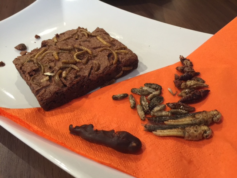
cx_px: 118
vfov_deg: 48.2
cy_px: 89
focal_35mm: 29
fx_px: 199
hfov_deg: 61.7
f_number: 2.2
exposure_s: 1/10
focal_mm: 4.15
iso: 125
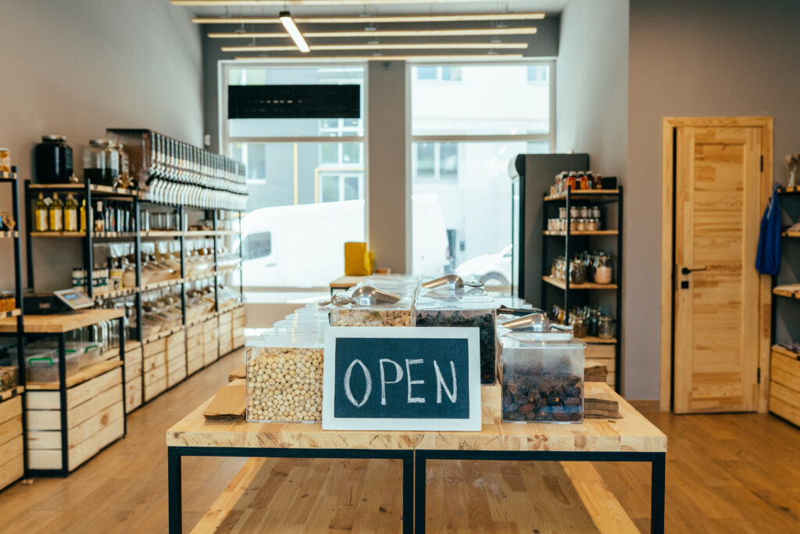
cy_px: 267
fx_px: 778
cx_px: 400
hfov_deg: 54.4
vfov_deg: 37.9
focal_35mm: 35
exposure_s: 1/400
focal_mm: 35
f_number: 3.5
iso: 1000
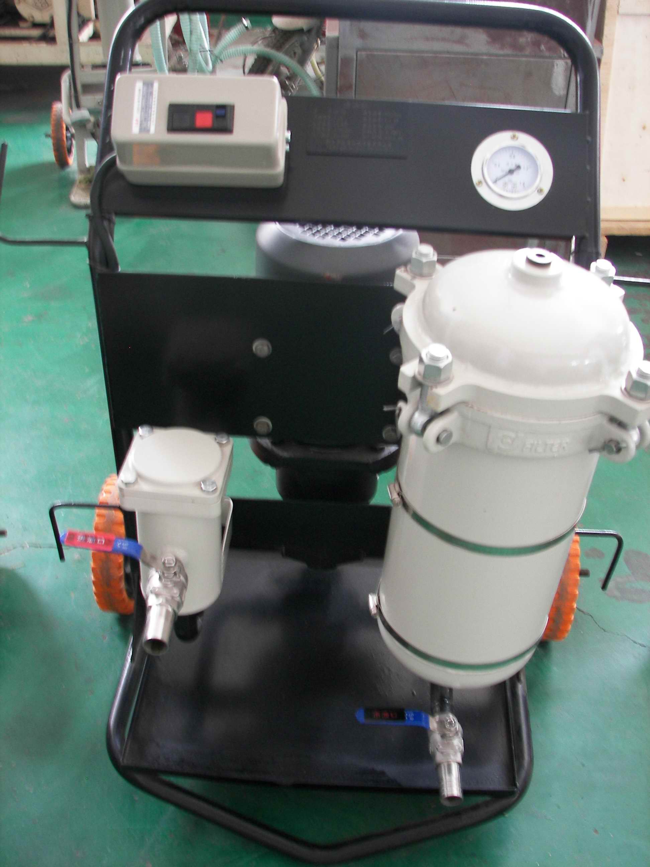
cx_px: 325
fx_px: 901
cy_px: 434
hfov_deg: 39.7
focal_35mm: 36
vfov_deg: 51.4
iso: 100
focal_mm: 6
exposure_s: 1/4
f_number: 2.8
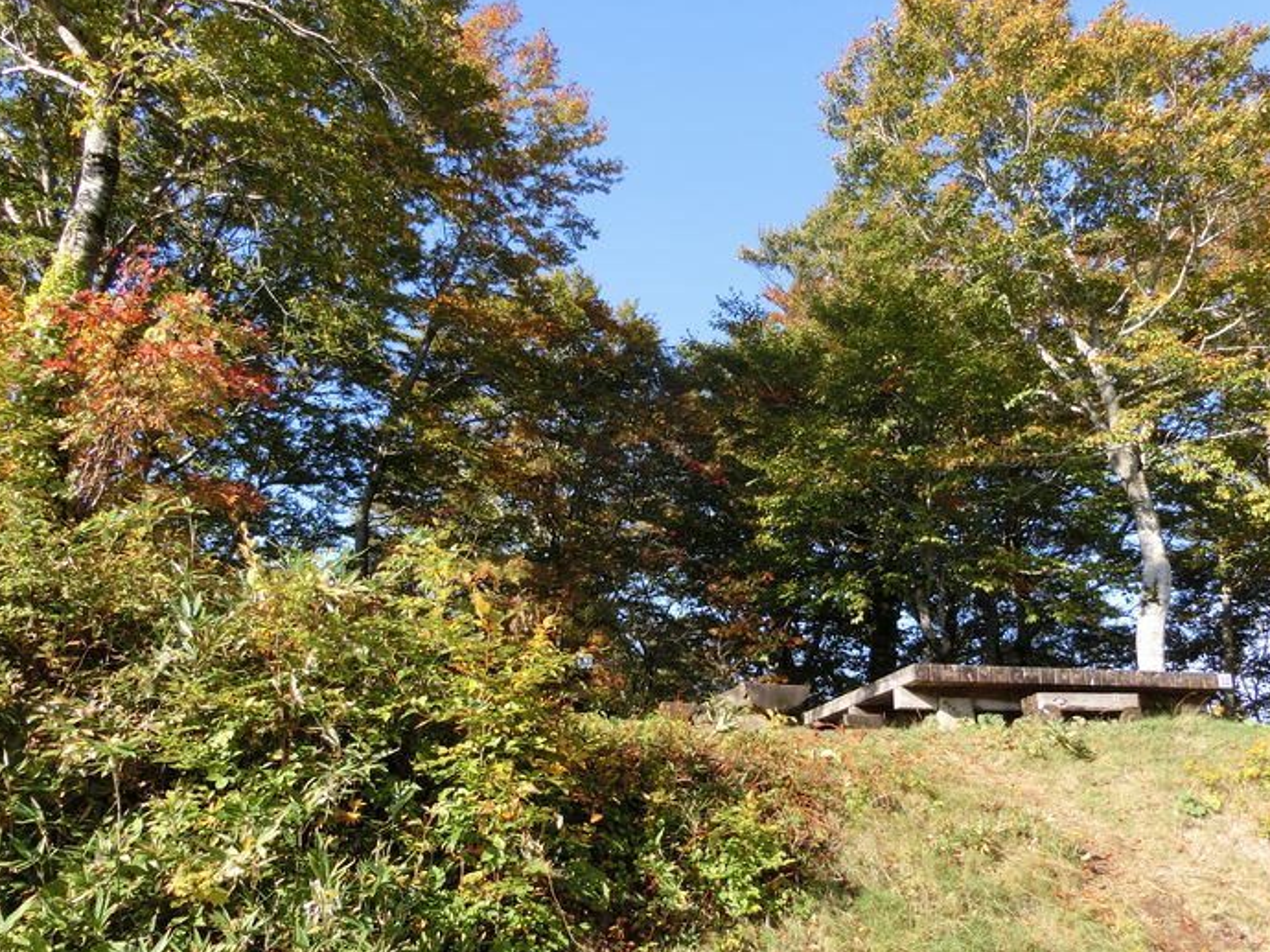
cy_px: 536
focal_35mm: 29
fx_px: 1064
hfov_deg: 61.6
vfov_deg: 48.1
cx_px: 670
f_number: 3.5
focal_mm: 4.5
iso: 80
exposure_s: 1/250
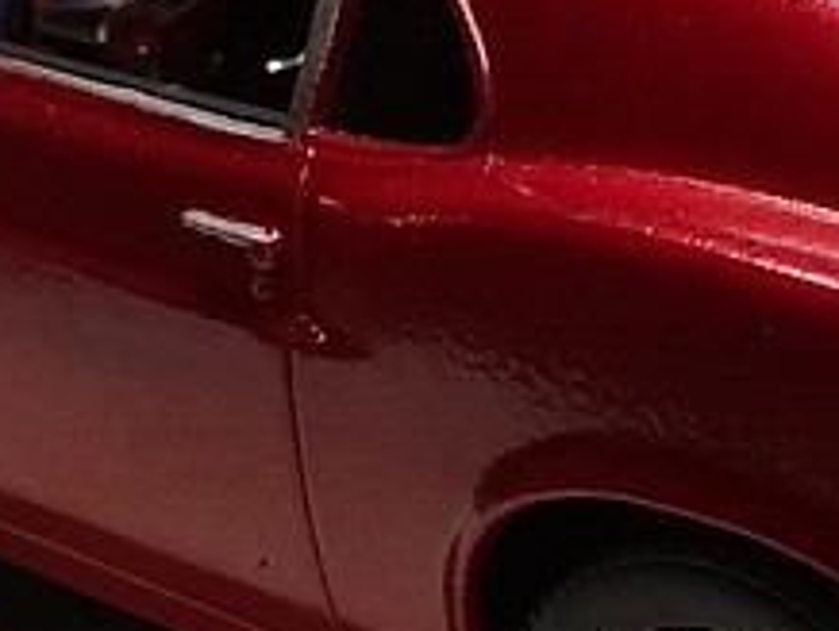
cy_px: 350
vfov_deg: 8.7
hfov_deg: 11.6
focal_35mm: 170
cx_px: 627
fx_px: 4125
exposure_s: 1/30
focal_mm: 4.15
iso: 50
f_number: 2.2
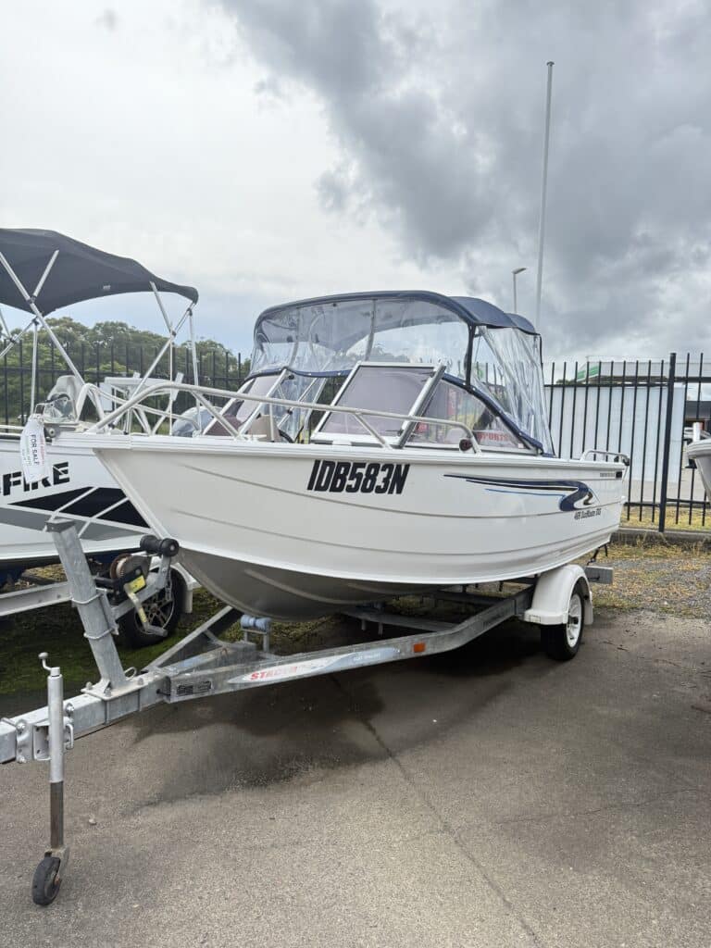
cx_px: 356
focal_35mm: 24
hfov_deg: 56.8
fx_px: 657
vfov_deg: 71.6
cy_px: 474
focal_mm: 6.76
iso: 100
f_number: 1.78
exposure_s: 1/2445
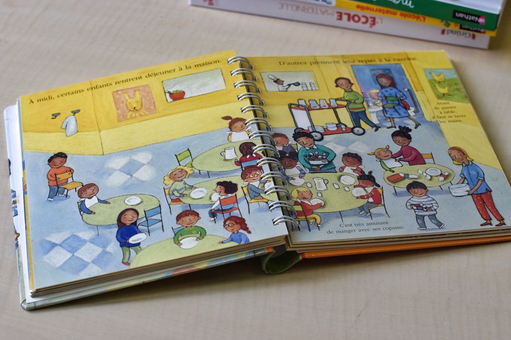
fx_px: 1064
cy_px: 170
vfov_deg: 18.2
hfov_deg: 27.0
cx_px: 256
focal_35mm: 75
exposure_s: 1/125
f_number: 5.6
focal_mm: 50
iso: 280
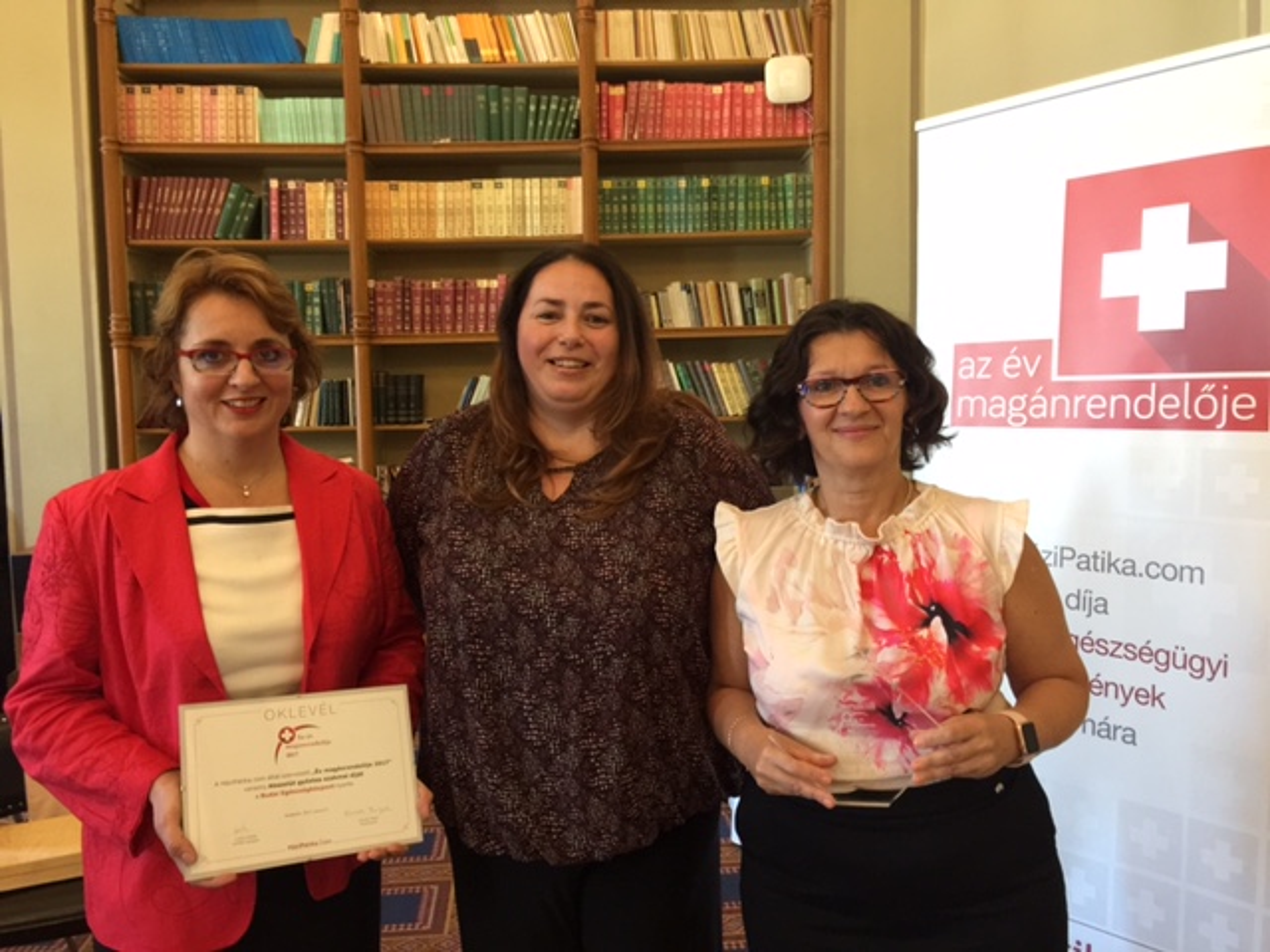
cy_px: 476
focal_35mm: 29
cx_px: 635
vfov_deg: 48.2
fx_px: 1064
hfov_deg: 61.7
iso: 125
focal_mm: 4.15
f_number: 2.2
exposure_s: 1/17
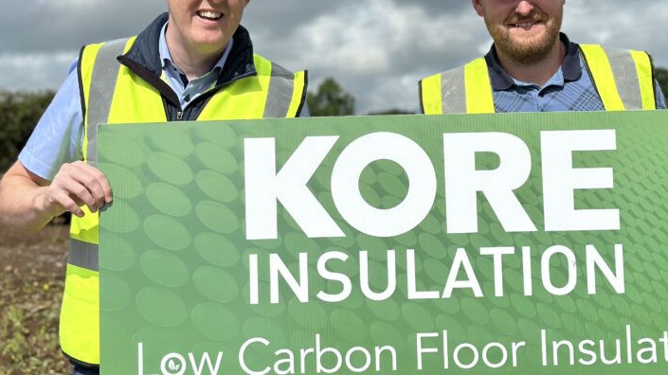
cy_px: 178
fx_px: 1346
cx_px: 370
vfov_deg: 15.9
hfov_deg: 27.9
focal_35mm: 76
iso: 100
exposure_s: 1/10870
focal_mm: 6.86
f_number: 1.78
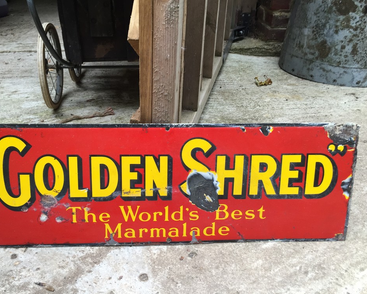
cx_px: 167
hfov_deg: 57.1
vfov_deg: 47.1
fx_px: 337
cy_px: 150
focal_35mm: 31
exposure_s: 1/120
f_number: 2.2
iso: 50
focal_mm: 4.15
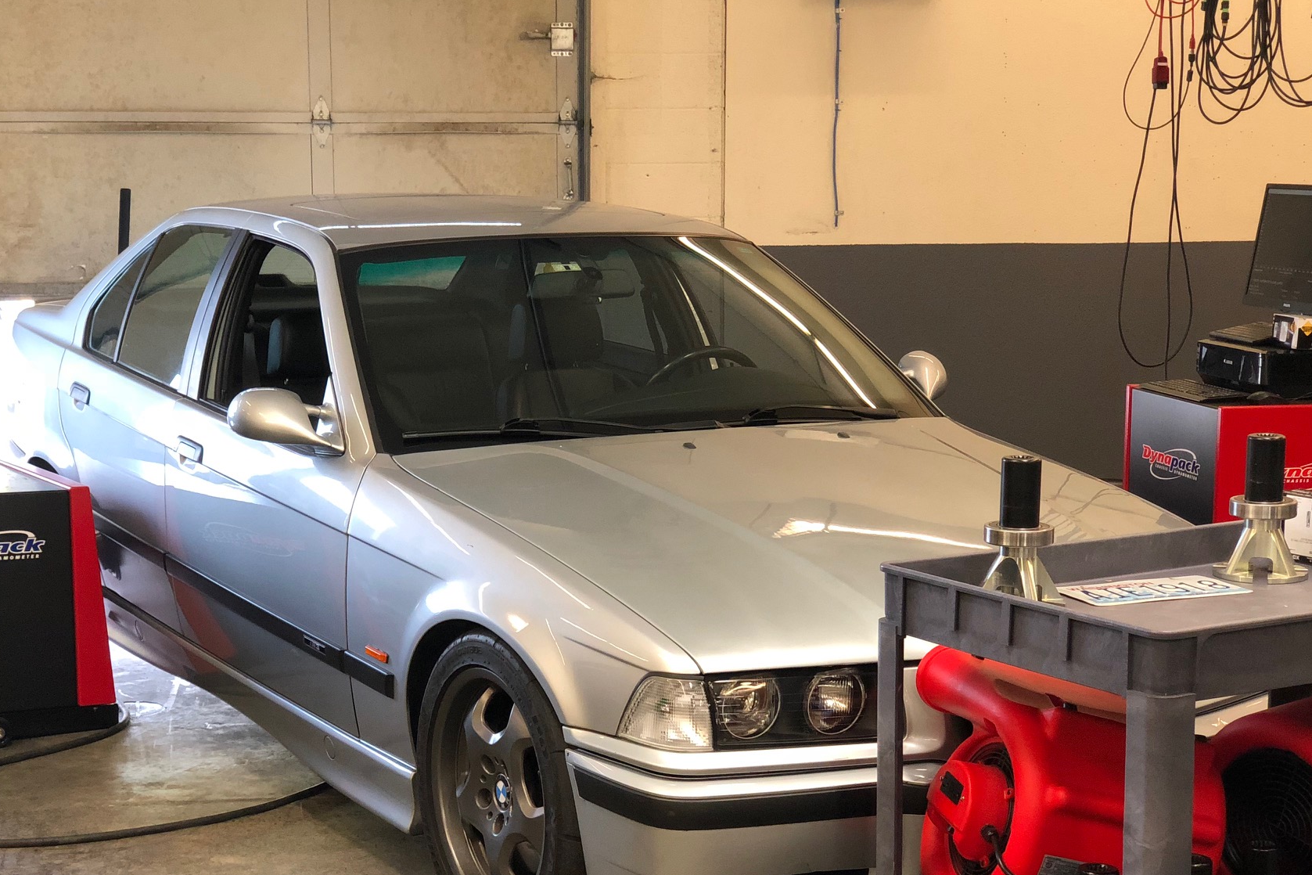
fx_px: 2369
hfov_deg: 30.9
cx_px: 608
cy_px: 564
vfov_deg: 20.9
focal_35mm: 65
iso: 100
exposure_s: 1/60
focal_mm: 6
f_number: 2.4
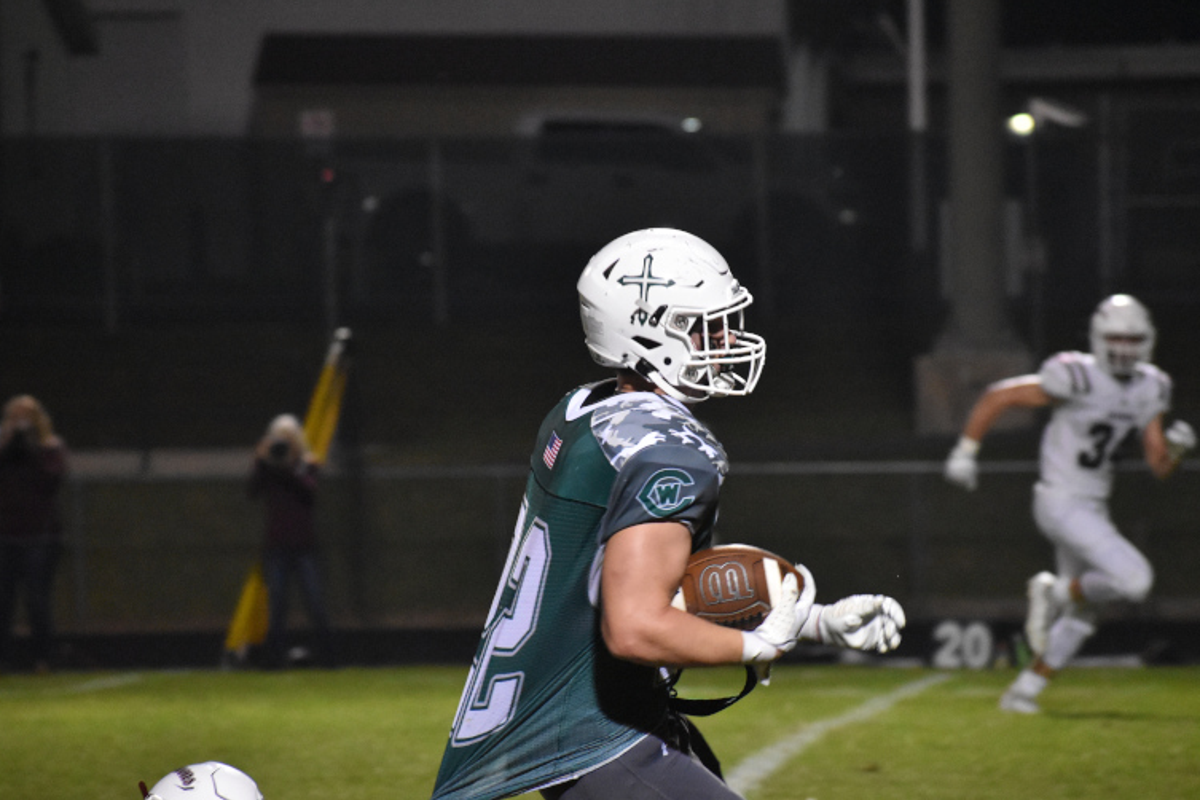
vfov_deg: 4.9
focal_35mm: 280
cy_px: 449
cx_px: 590
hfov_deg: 7.4
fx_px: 9318
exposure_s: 1/400
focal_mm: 165
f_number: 5
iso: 6400
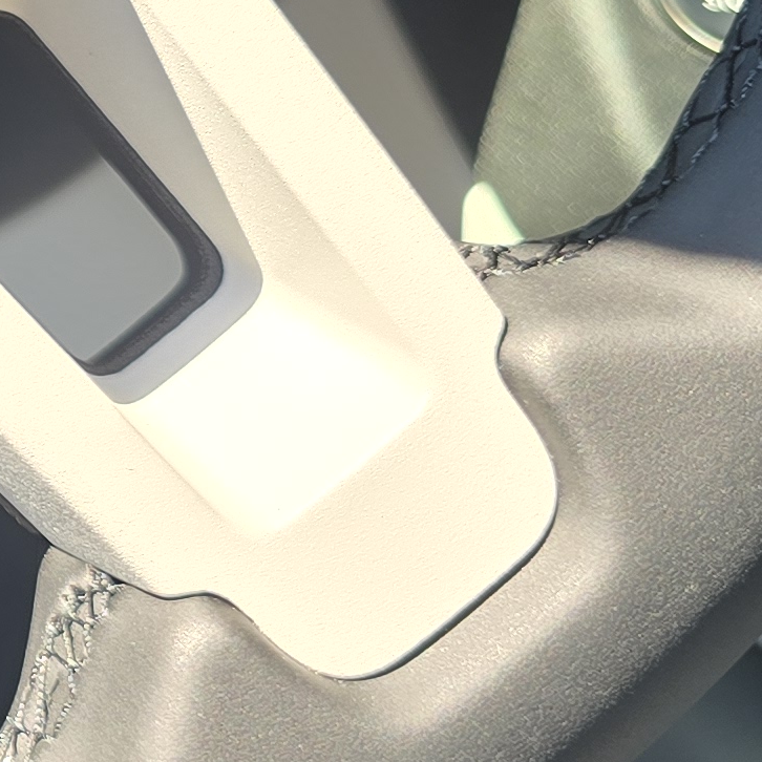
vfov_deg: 15.1
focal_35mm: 112
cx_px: -850
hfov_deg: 13.1
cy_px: -105
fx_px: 2789
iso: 12
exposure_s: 1/97.4
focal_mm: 6.3
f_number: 1.7
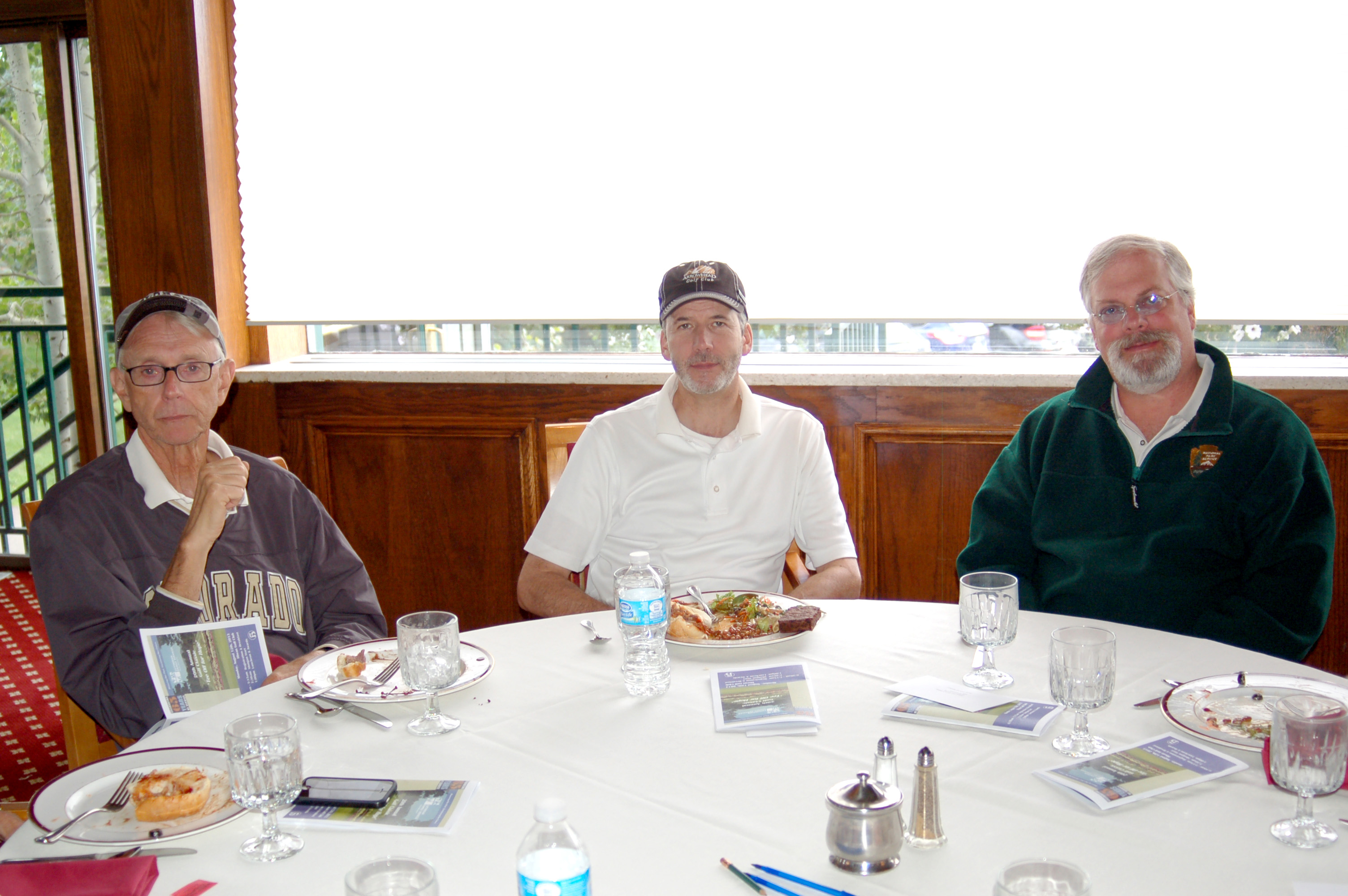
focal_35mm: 42
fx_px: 1571
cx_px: 674
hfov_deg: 46.4
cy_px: 448
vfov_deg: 31.8
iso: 200
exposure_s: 1/125
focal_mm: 28
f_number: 3.3
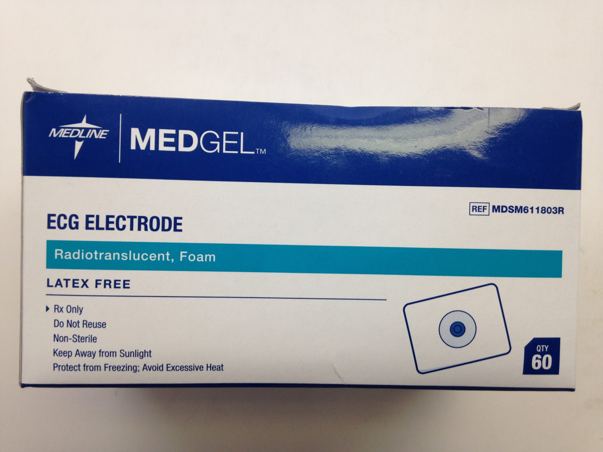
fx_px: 575
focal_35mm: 33
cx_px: 302
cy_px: 226
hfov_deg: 55.4
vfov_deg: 42.9
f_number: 2.4
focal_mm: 4.12
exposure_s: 1/30
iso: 50
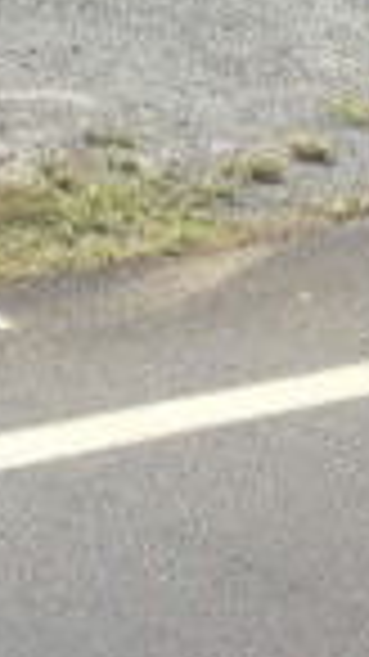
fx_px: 3431
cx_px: -1368
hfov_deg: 5.1
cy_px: -482
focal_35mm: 197
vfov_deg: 10.4
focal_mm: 4.12
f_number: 2.4
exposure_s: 1/686
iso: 50
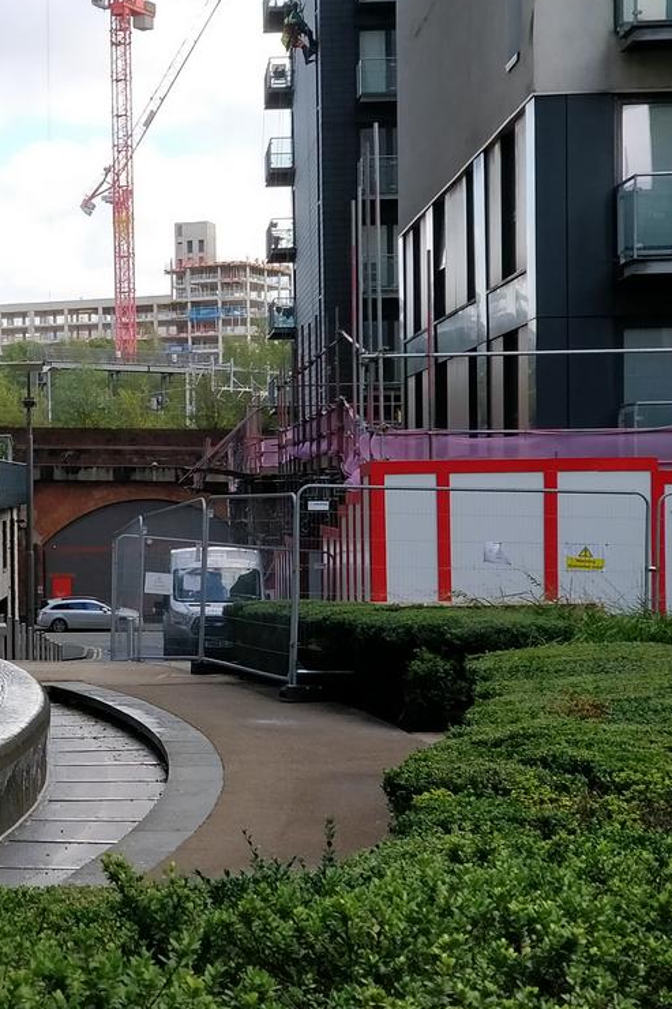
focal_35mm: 46
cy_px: 506
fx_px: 1289
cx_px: -5
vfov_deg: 42.8
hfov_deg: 27.5
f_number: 2.6
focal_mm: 5.5
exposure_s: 1/352
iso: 320
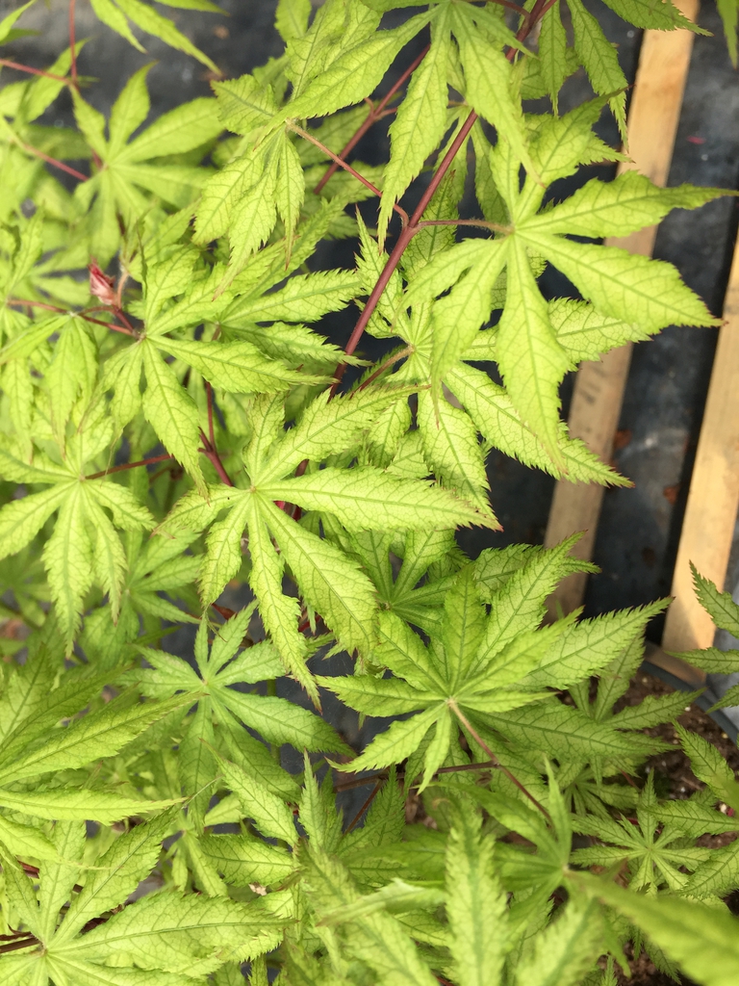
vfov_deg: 61.7
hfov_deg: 48.2
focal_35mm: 29
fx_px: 825
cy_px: 493
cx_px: 370
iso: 32
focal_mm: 4.15
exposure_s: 1/791
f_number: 2.2
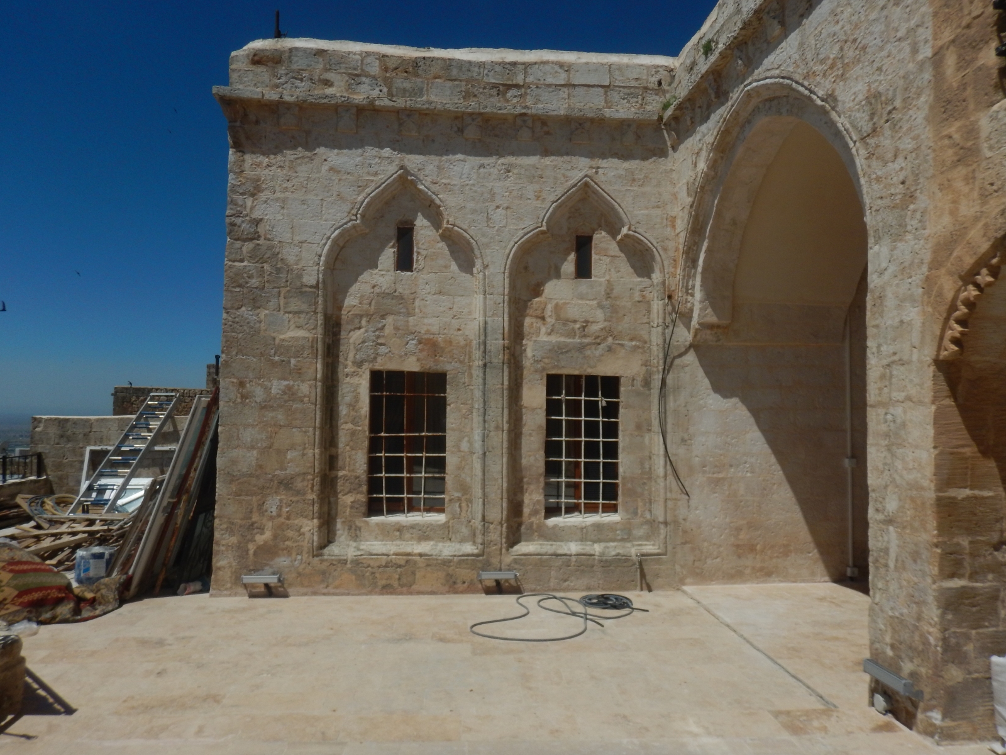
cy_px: 378
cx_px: 503
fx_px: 697
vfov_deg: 56.8
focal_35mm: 24
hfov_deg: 71.6
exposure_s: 1/800
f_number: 8.2
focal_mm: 4.3
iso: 125
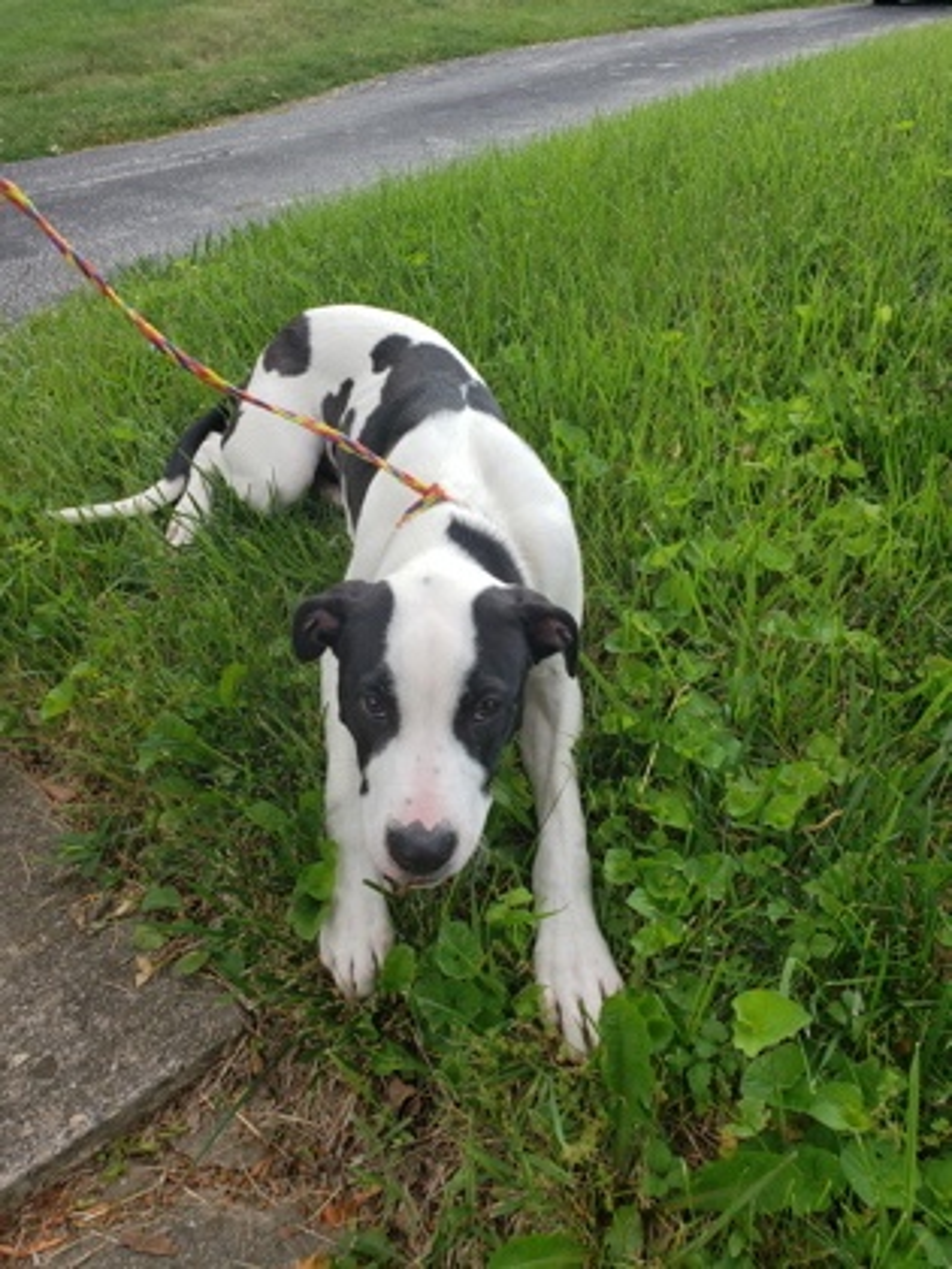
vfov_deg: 67.3
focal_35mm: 26
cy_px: 634
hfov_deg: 53.1
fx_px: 953
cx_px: 476
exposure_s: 1/176
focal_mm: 4.3
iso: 50
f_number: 2.4
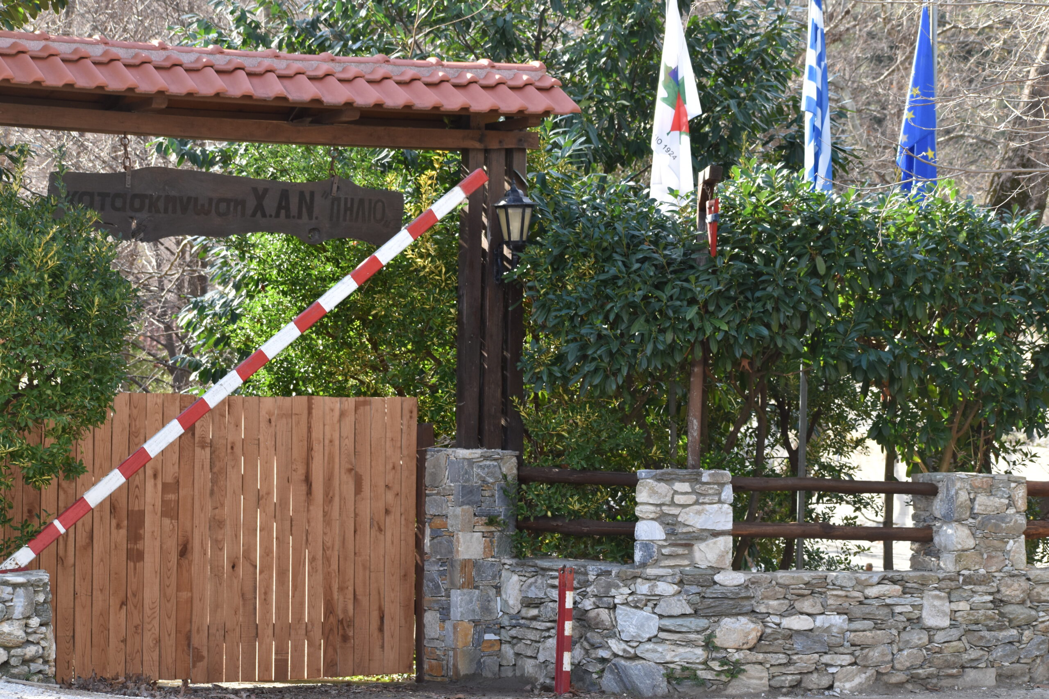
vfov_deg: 13.0
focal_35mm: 105
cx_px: 524
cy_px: 350
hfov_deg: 19.5
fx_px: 3060
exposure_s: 1/160
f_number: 6.3
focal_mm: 70
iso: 400
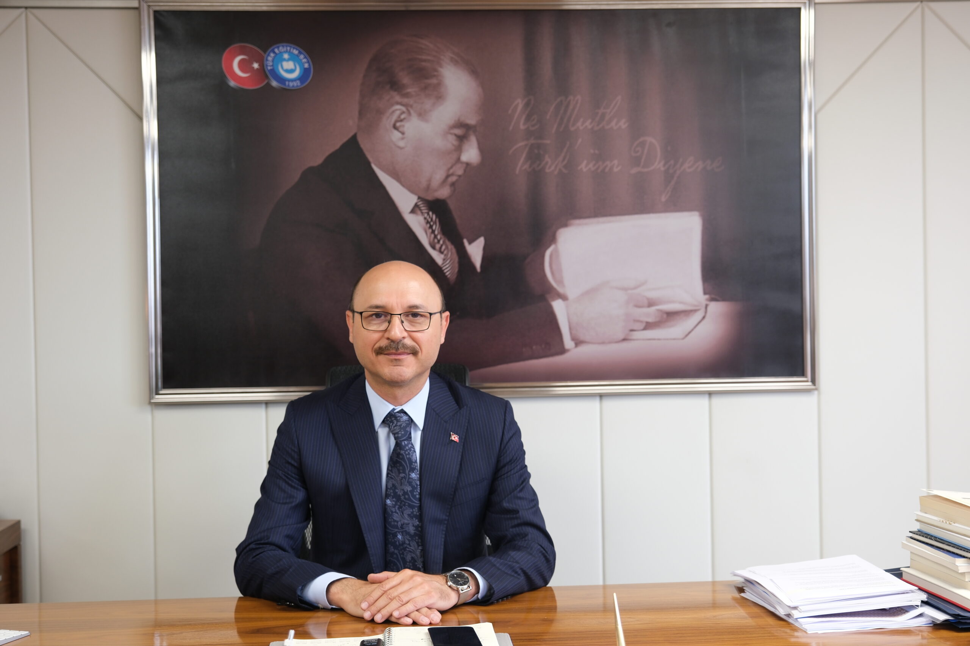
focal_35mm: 45
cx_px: 485
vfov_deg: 29.9
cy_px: 323
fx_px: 1212
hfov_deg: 43.6
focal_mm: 30.2
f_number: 2.8
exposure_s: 1/45
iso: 320
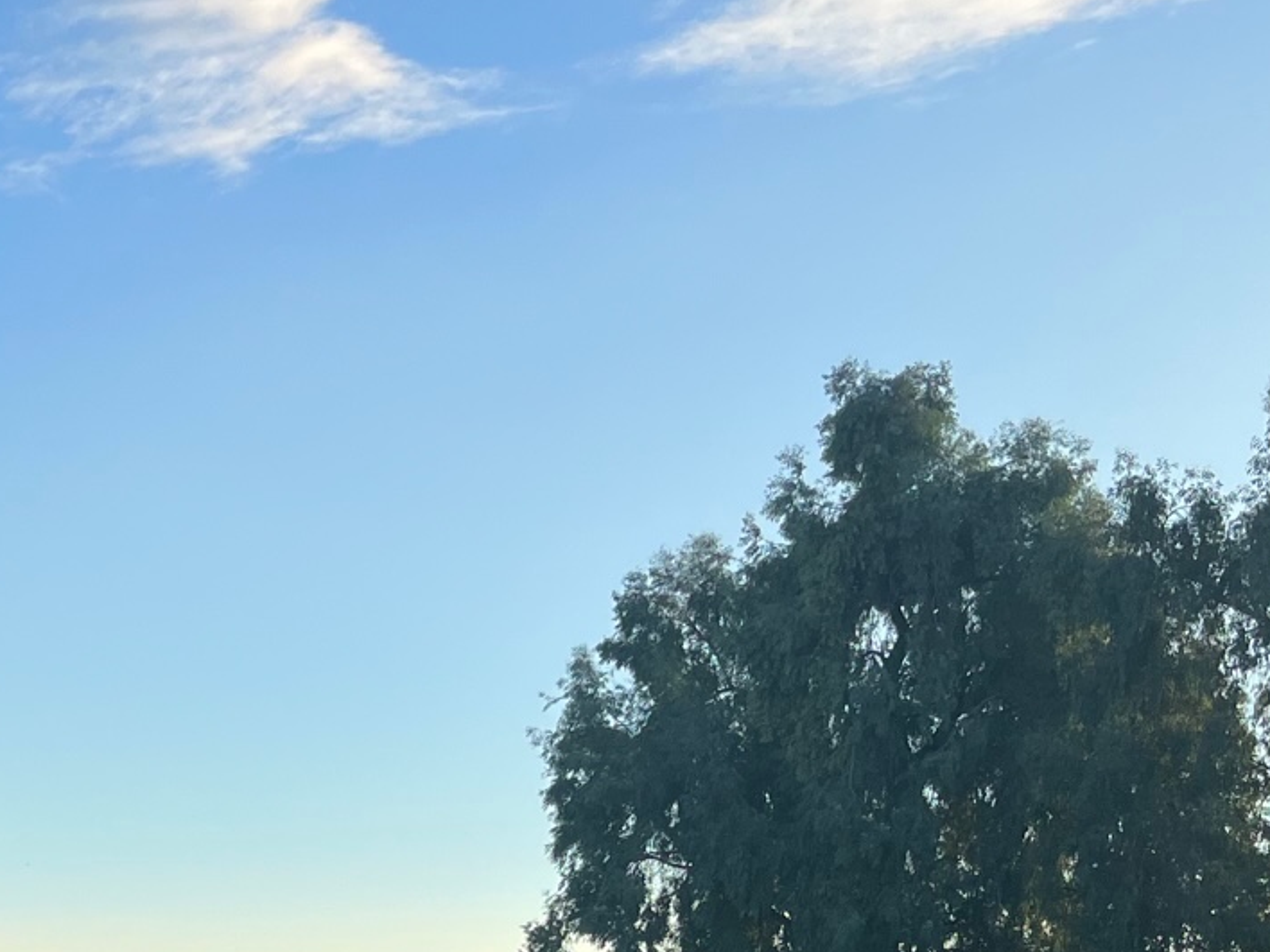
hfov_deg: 24.0
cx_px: -253
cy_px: 1112
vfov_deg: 18.9
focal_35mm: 74
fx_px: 2715
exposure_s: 1/1647
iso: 50
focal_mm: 5.1
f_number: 1.6
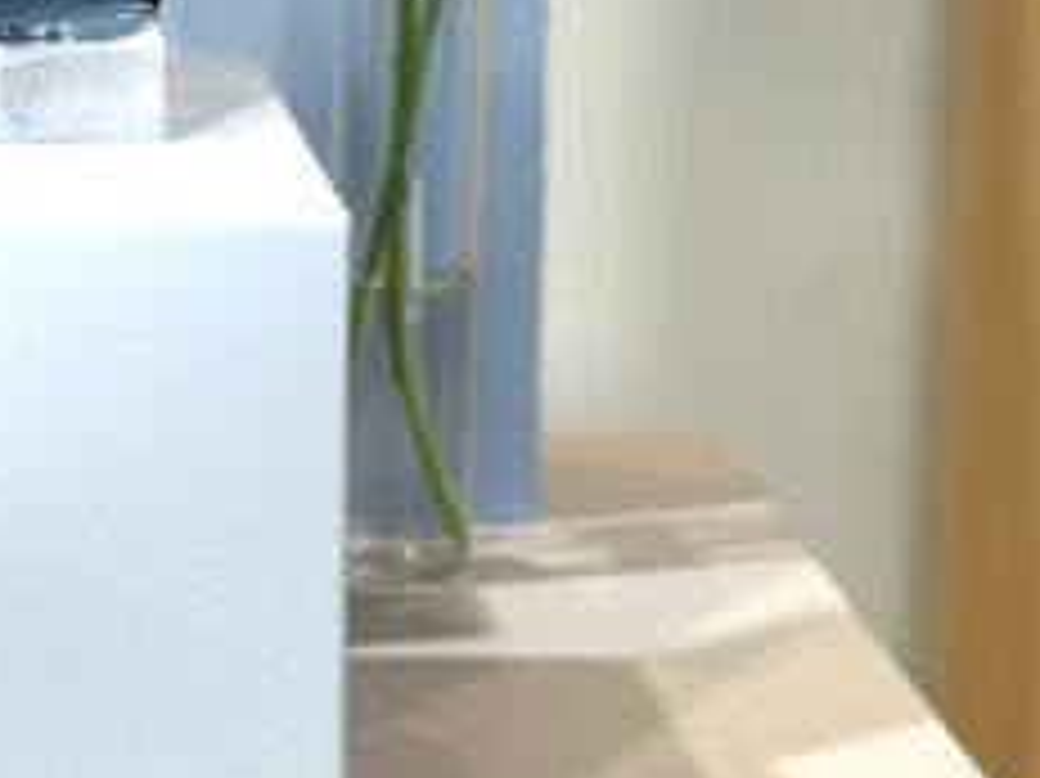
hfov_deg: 11.5
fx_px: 4985
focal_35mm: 166
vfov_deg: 8.8
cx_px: -459
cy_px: -198
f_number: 1.78
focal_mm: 6.86
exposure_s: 1/249
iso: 80
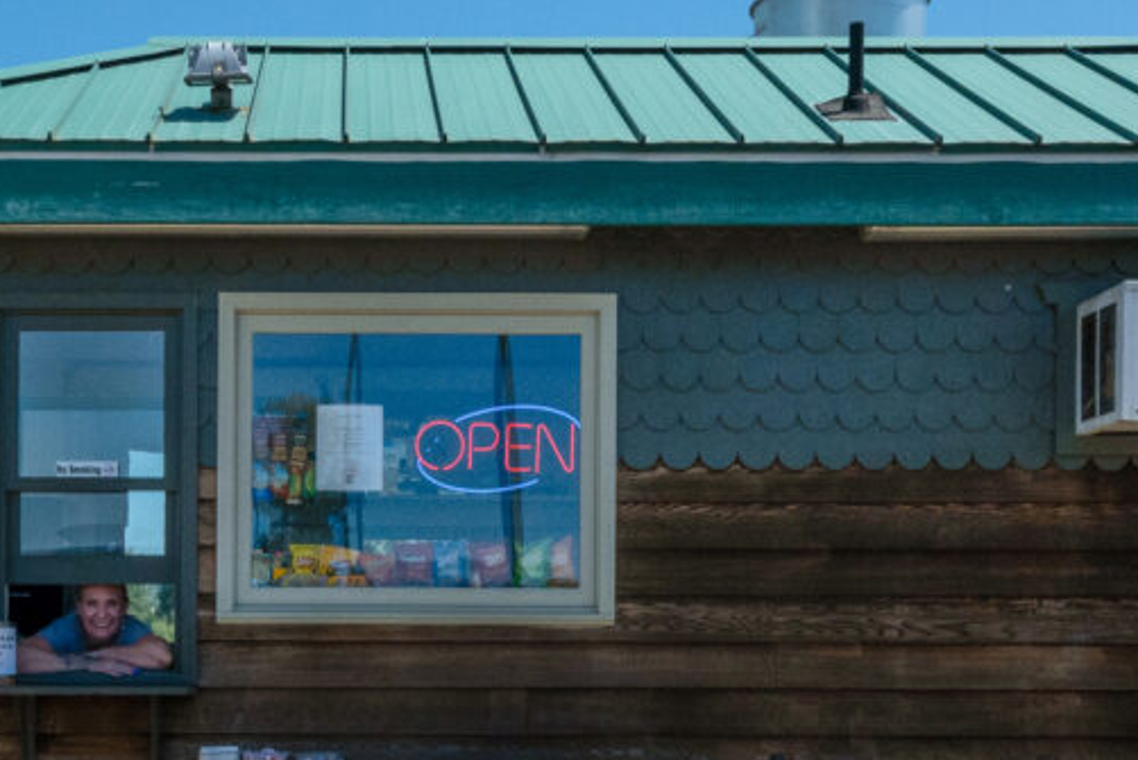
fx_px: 1739
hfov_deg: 36.1
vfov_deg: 23.9
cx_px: 474
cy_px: 703
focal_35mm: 55
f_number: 18
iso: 1250
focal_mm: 18
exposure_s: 1/800
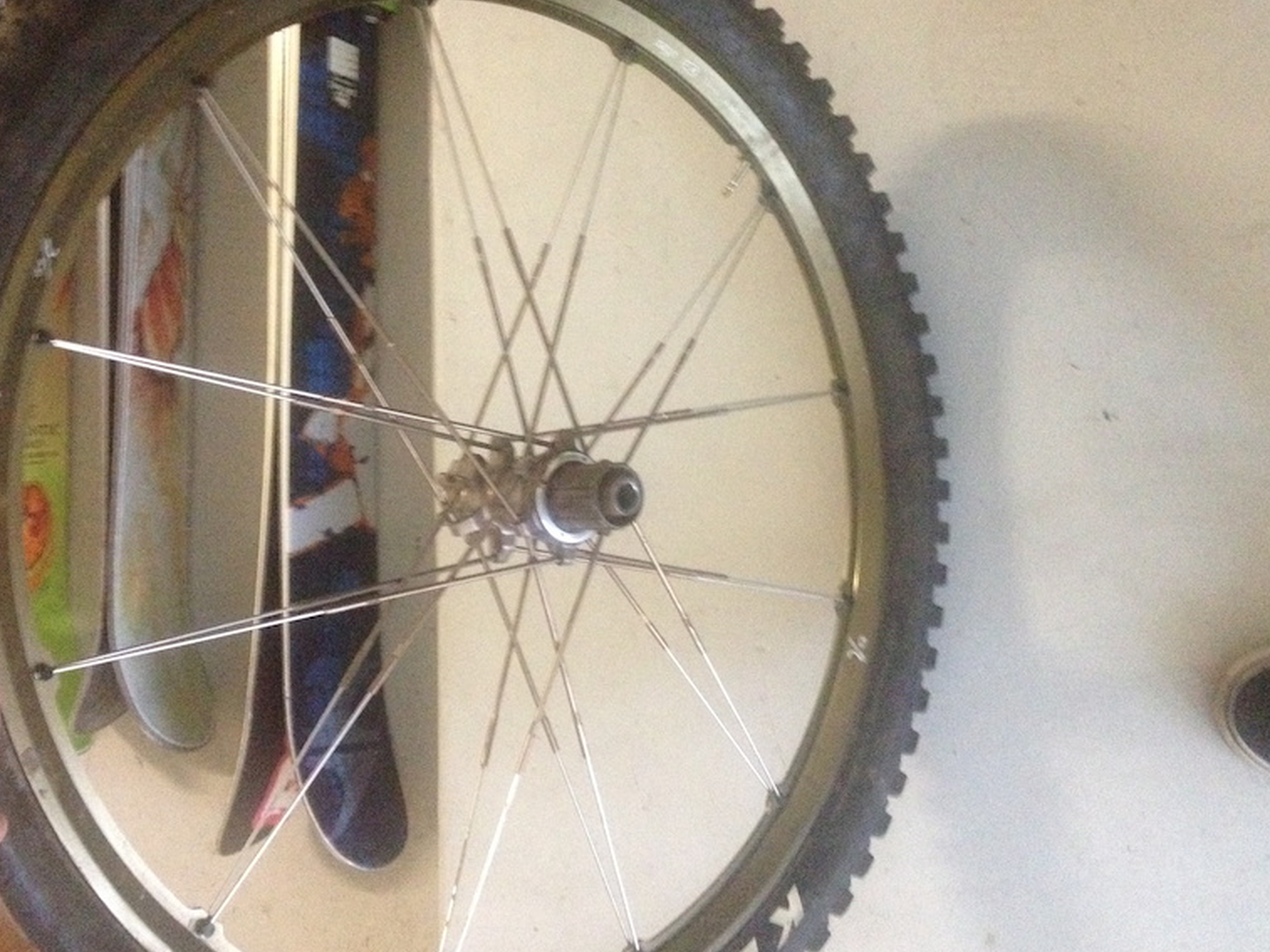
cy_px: 473
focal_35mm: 37
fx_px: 1358
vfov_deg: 38.7
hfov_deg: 50.1
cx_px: 626
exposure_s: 1/15
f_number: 2.4
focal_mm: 4.28
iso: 640
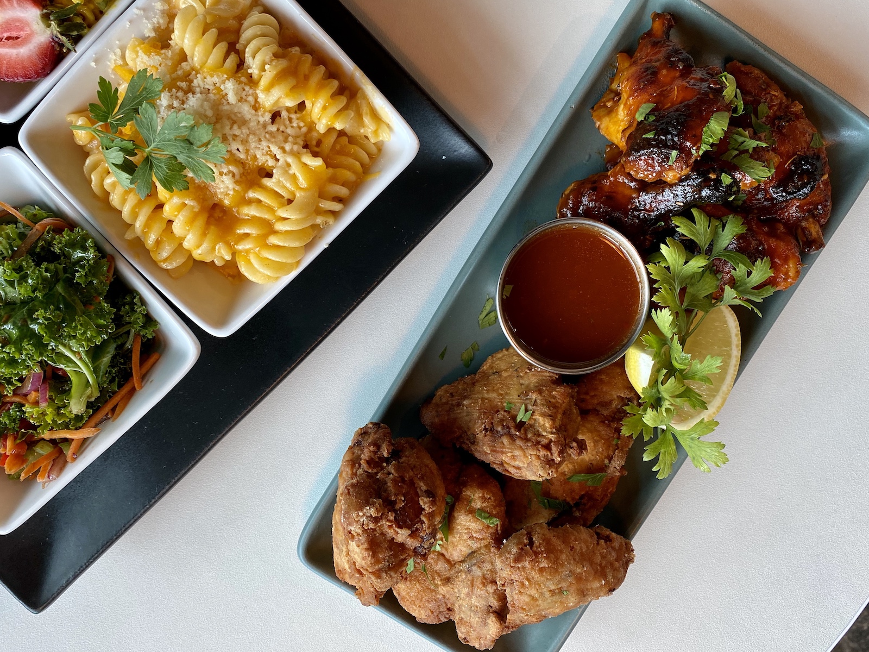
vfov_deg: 53.1
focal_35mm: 26
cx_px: 434
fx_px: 653
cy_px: 326
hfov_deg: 67.3
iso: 80
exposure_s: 1/120
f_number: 1.8
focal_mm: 4.25
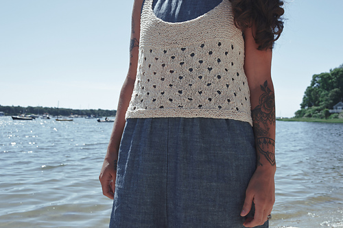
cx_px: 172
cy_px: 114
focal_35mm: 33
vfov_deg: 39.9
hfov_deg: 57.2
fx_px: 314
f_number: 6.3
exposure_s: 1/160
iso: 100
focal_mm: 22
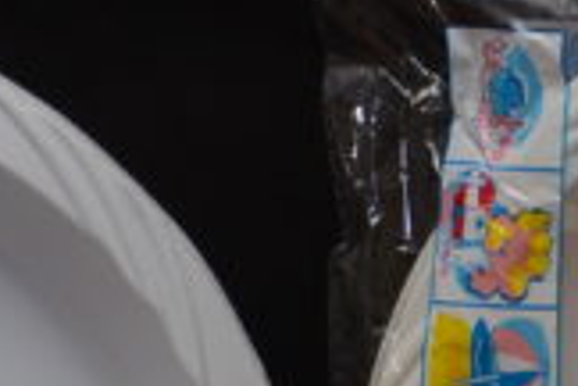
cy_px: 734
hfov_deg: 7.2
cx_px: 414
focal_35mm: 285
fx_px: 4575
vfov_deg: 4.8
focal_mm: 30
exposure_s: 1/60
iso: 100
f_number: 4.2
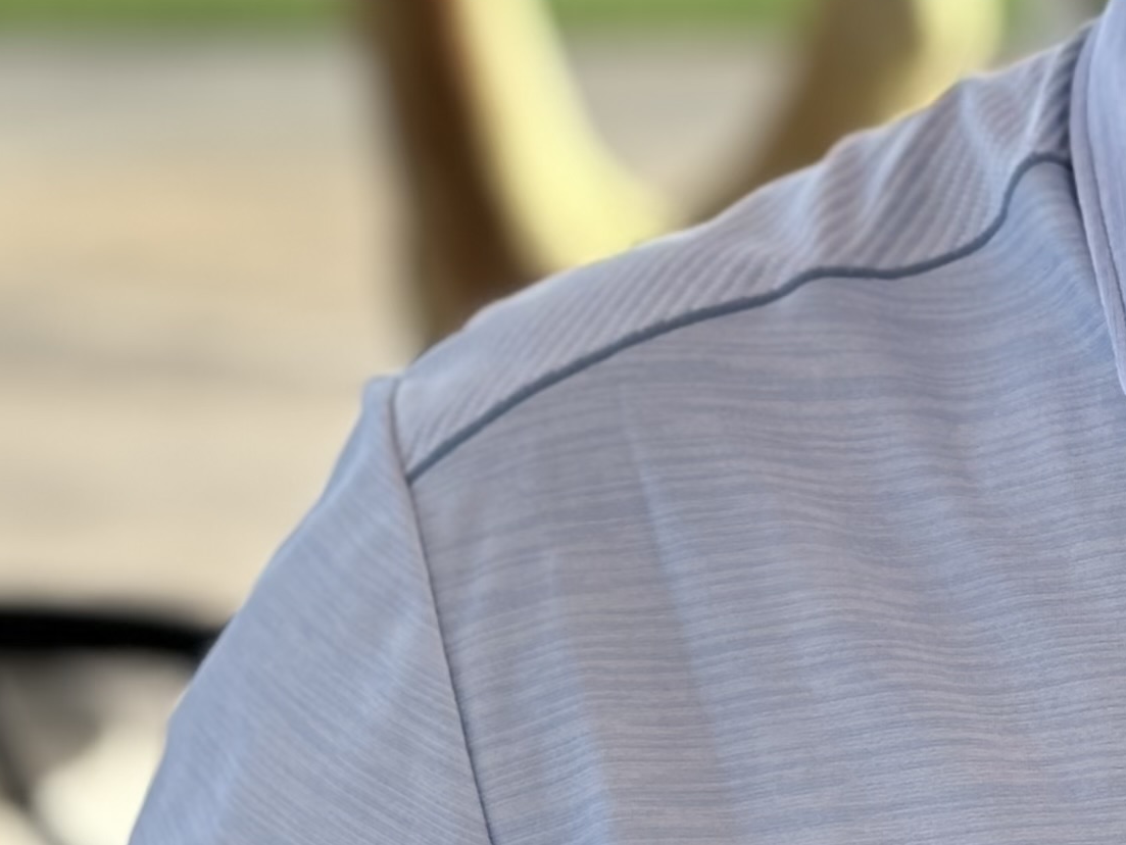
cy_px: -22
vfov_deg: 7.8
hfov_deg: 10.3
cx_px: 1108
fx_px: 6182
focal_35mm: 190
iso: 32
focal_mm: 5.96
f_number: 1.6
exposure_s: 1/844
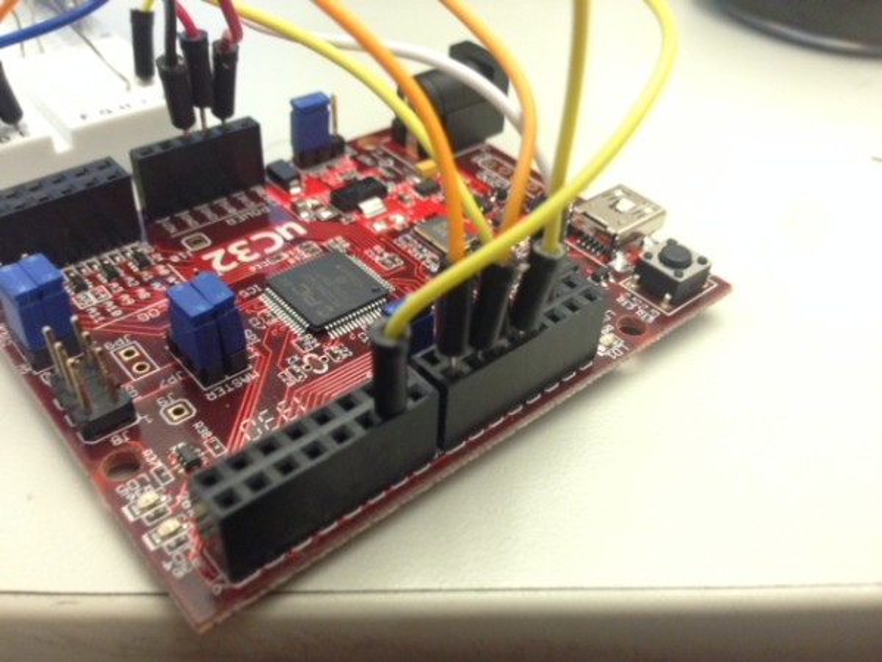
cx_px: 441
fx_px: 841
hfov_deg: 55.4
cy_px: 331
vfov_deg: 42.9
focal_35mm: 33
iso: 250
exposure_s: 1/20
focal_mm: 4.12
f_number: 2.4
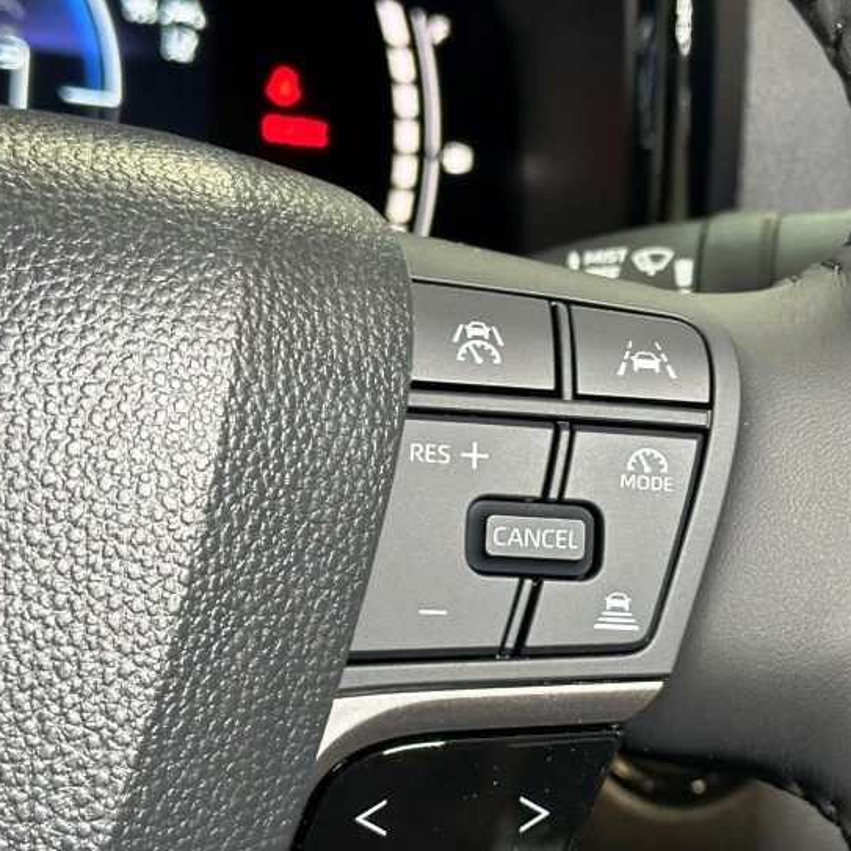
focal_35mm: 80
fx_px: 2225
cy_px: 475
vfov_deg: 21.6
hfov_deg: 21.5
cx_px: 632
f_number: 1.78
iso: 400
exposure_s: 1/40
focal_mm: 6.86
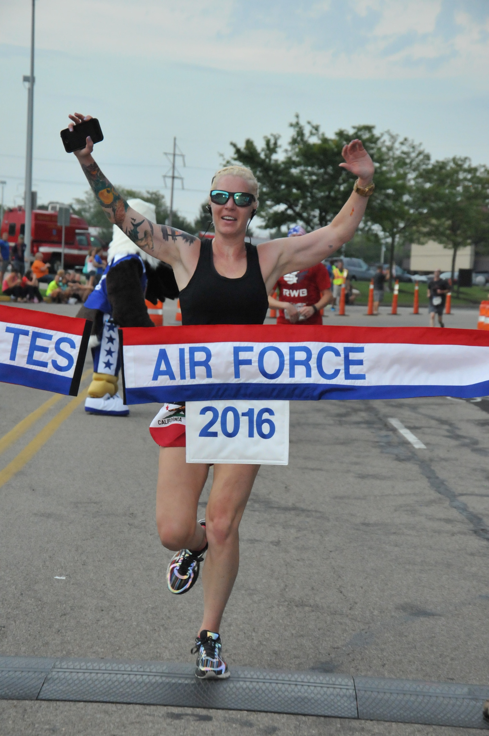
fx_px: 2298
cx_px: 244
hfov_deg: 12.1
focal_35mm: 112
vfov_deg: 18.2
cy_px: 368
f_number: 7.1
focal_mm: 75
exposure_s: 1/400
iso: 2000
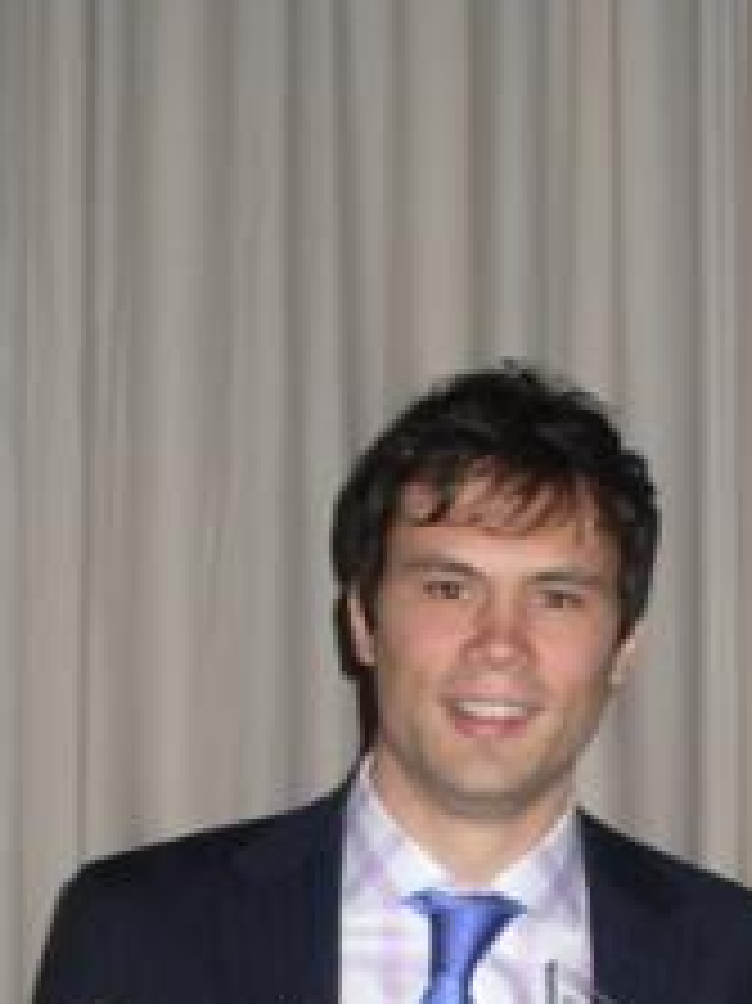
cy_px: 1076
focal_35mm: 83
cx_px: 435
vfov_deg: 22.4
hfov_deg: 17.8
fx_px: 2406
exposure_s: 1/60
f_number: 2.8
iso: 100
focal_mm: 6.1
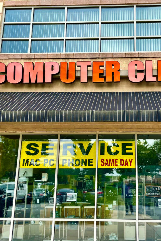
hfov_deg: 35.4
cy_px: 120
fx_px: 248
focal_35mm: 37
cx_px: 114
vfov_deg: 51.9
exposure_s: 1/1739
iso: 32
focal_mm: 5.1
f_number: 1.6
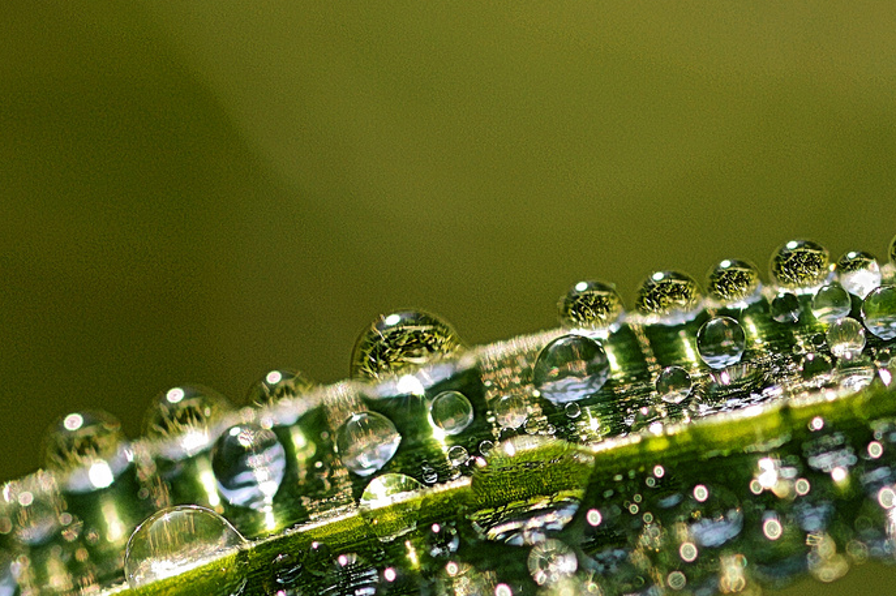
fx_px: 9256
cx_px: 312
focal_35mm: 372
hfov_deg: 5.5
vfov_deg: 3.7
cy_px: 497
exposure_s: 1/200
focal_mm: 105
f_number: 8
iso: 100
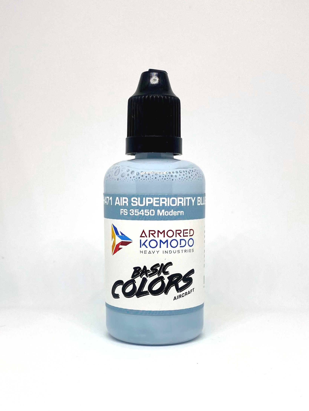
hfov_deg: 53.1
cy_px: 206
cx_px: 154
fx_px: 309
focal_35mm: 26
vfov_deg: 67.3
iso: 32
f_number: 1.8
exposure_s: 1/288
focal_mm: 4.25
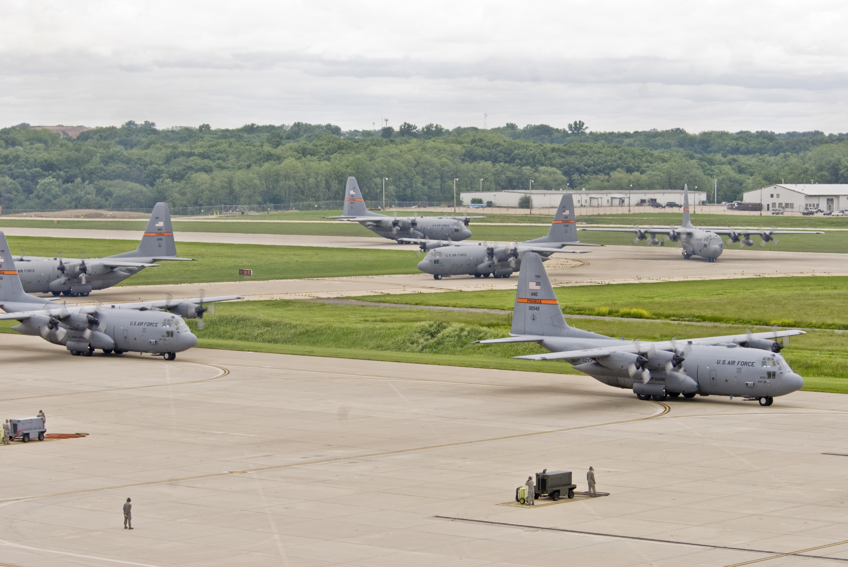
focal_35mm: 128
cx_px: 424
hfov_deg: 16.1
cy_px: 284
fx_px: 3007
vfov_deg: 10.8
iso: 320
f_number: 11
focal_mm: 85
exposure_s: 1/160
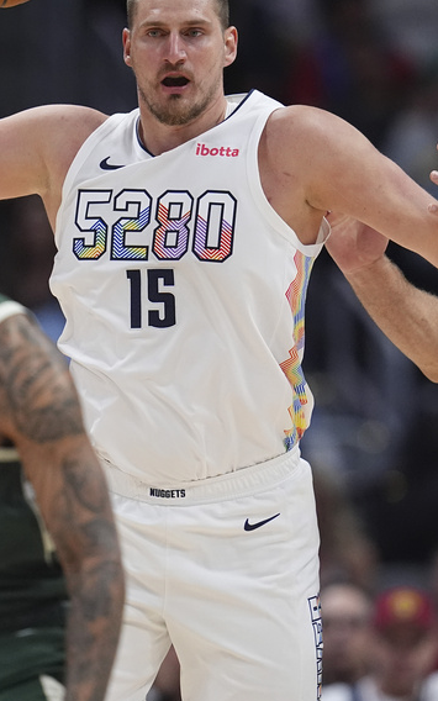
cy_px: 291
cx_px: 244
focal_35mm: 735
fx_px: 14038
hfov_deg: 1.8
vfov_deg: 2.9
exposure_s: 1/2000
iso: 5000
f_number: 3.5
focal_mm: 400
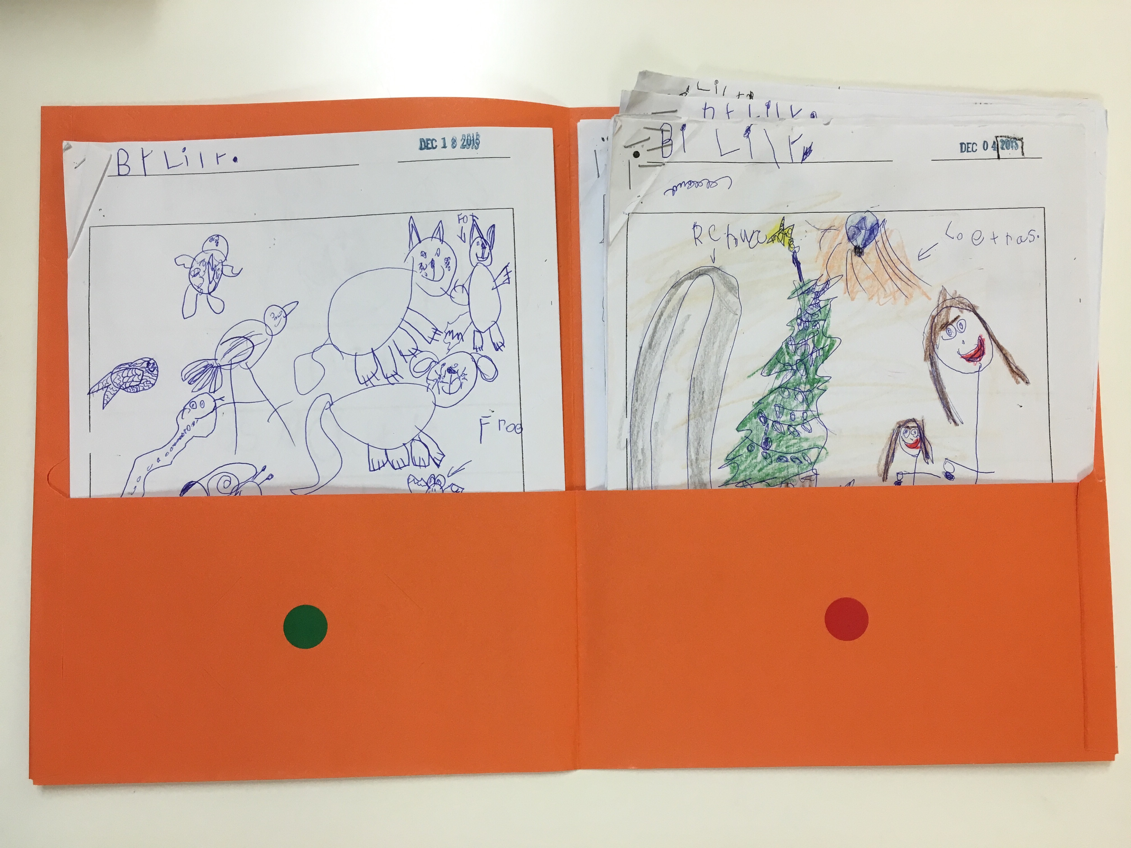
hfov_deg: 61.7
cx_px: 566
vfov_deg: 48.2
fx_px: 948
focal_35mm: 29
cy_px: 424
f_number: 2.2
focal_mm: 4.15
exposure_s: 1/30
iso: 32
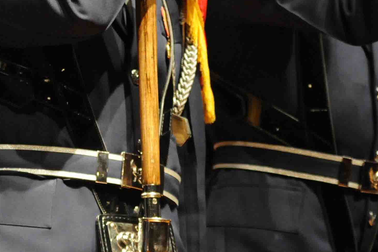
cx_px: 161
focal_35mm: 309
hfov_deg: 6.7
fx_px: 3244
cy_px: 1
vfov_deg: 4.4
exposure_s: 1/100
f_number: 2.8
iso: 2000
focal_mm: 70
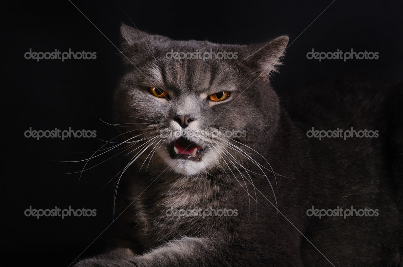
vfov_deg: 10.7
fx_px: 1424
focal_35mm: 128
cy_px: 134
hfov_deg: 16.1
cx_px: 202
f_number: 11
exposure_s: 1/250
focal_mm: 85
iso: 100
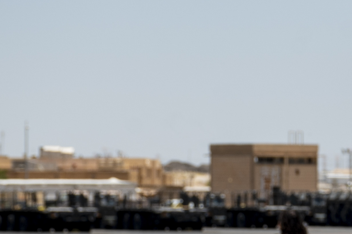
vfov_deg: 4.6
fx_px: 2923
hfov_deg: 6.8
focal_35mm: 299
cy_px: 182
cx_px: 483
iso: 100
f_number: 9
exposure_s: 1/320
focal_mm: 62
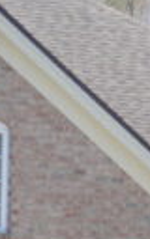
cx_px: -24
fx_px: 4389
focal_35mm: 671
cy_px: 331
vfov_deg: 3.1
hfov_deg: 2.0
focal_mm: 55
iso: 100
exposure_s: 1/200
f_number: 7.1
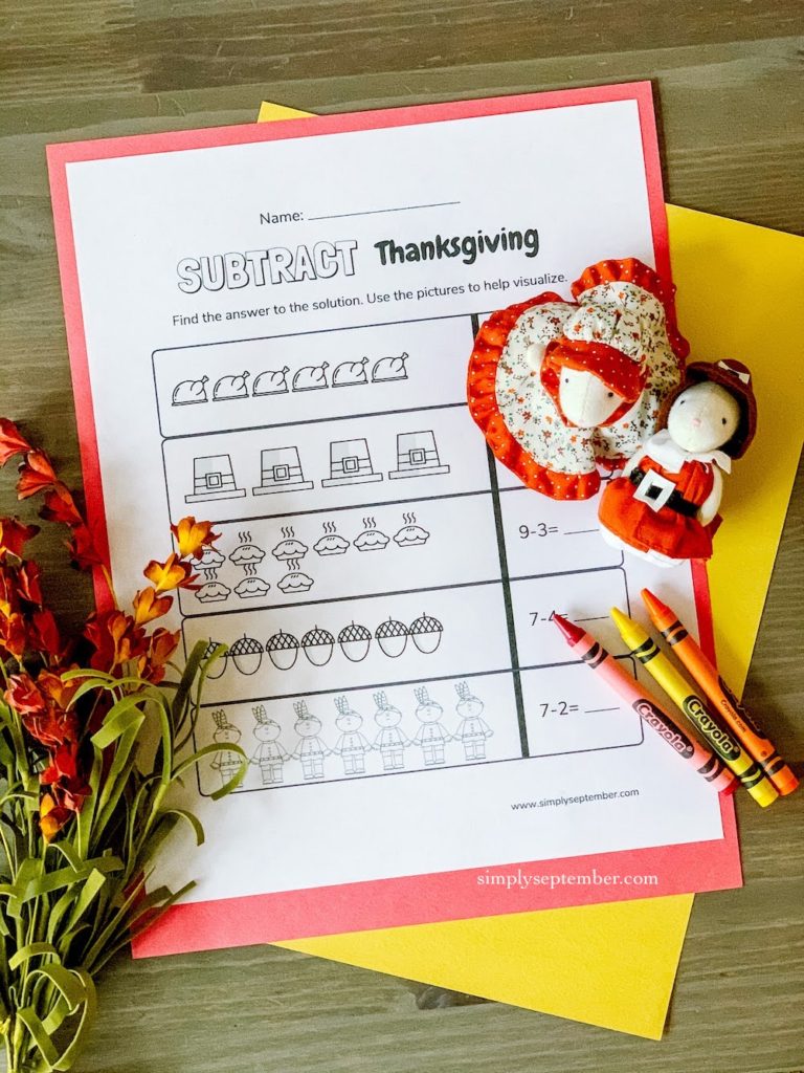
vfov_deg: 36.8
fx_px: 1610
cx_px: 402
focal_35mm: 52
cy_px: 536
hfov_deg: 28.0
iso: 400
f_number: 2.4
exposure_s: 1/40
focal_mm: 6
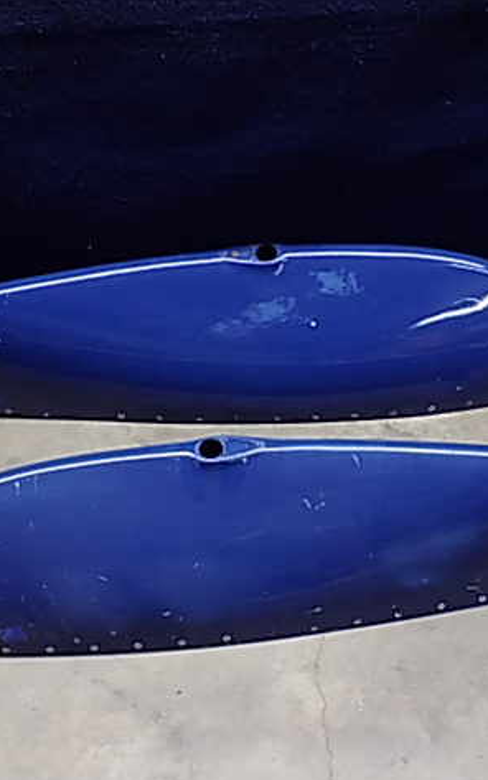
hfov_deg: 19.7
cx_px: 259
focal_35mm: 66
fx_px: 1403
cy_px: 394
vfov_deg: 31.1
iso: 360
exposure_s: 1/30
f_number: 3.7
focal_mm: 8.1
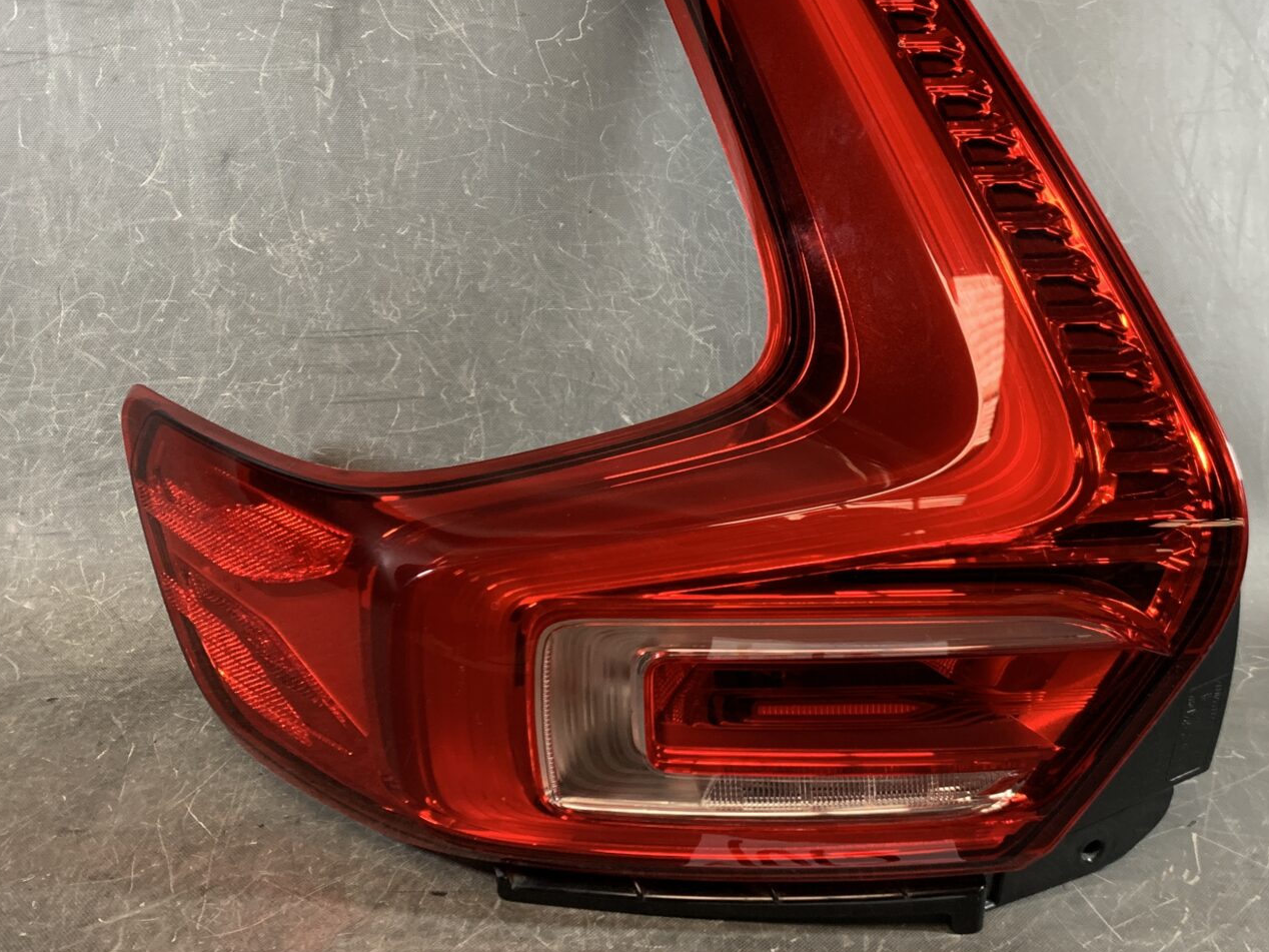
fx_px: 1540
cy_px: 356
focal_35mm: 42
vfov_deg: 34.2
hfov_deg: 44.5
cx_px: 787
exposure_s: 1/60
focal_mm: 4.25
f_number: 1.8
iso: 320
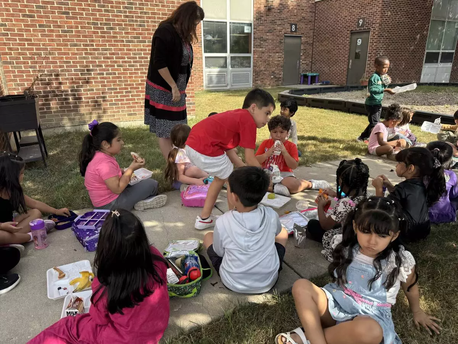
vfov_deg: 56.8
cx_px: 229
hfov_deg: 71.6
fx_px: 318
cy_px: 172
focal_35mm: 24
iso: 80
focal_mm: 6.76
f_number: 1.78
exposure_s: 1/1524
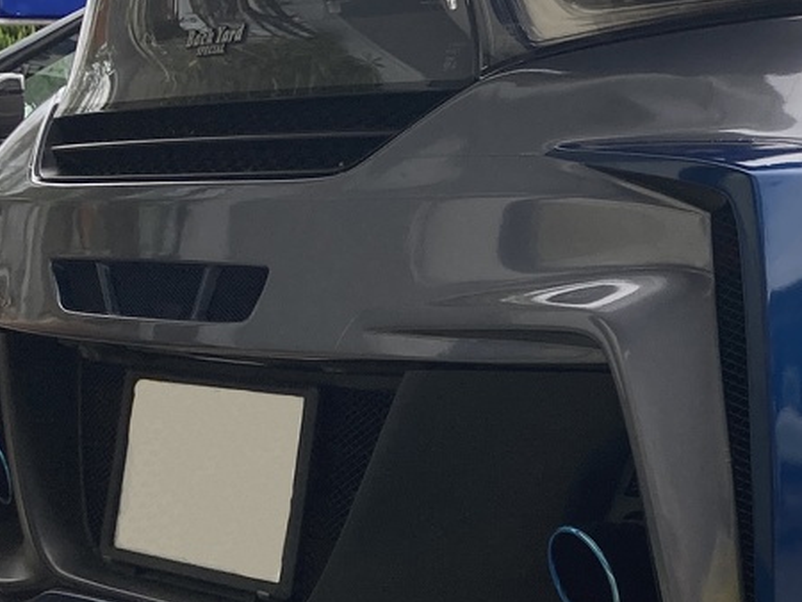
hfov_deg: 17.4
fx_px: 2388
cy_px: 476
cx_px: 1151
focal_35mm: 103
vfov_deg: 14.3
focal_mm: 3.99
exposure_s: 1/268
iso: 20
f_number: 1.8
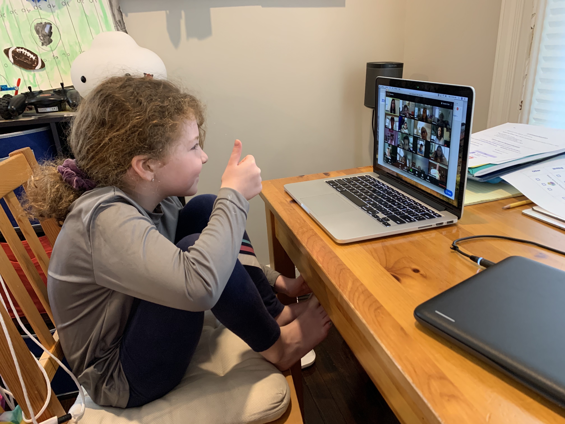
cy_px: 212
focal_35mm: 26
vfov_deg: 53.1
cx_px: 282
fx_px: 424
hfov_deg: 67.3
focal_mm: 4.25
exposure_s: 1/40
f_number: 1.8
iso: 320
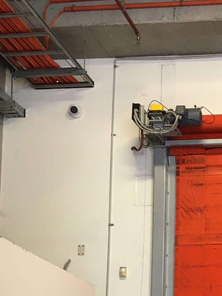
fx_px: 769
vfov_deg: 20.6
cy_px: 335
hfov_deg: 15.5
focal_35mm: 90
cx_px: 307
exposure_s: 1/33
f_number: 2.2
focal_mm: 4.15
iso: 64
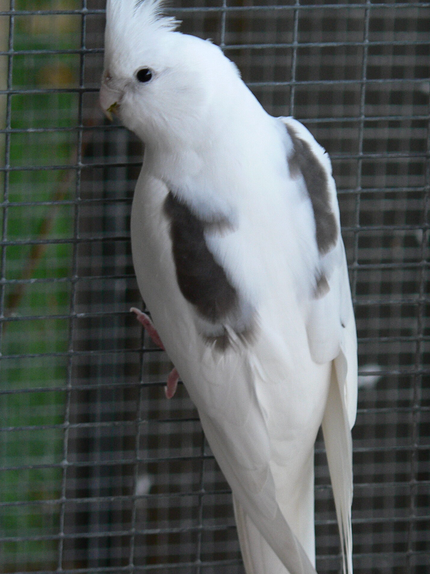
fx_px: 5086
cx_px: 284
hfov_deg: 4.8
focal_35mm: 307
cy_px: 261
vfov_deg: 6.5
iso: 150
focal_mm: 38.3
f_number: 3.3
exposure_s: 1/30
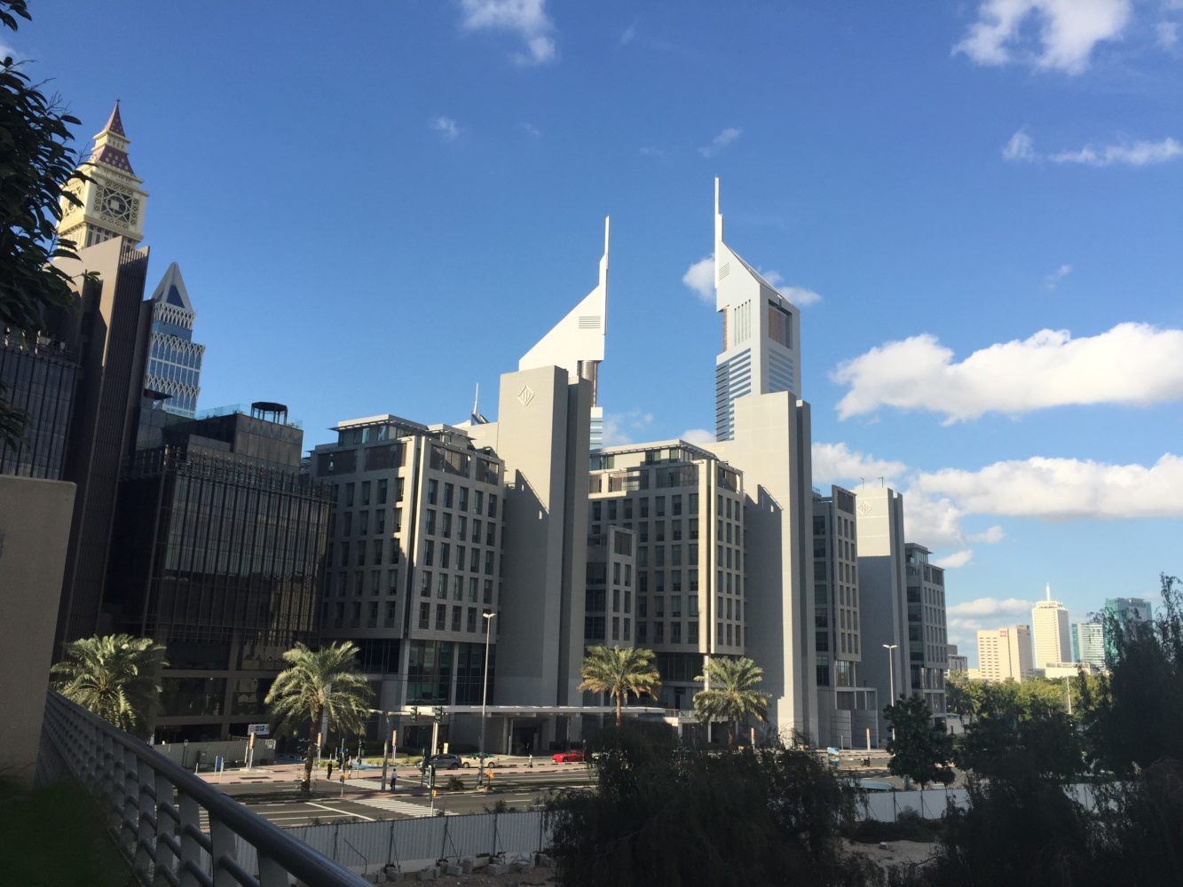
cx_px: 592
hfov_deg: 61.7
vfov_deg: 48.2
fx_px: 991
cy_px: 444
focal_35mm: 29
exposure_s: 1/1980
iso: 32
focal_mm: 4.15
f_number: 2.2
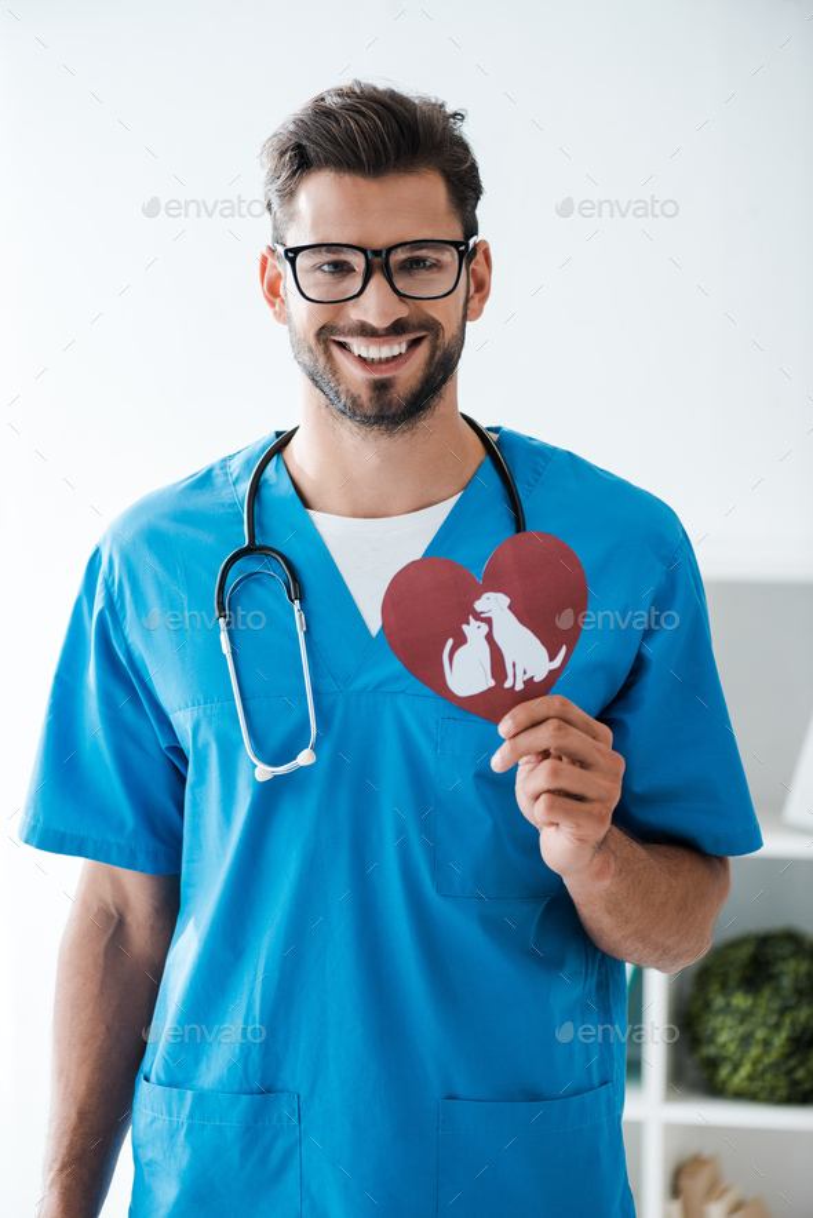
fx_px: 3554
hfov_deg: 13.1
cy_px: 609
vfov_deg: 19.5
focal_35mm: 105
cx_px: 406
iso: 250
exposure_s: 1/200
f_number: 3.5
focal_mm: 105
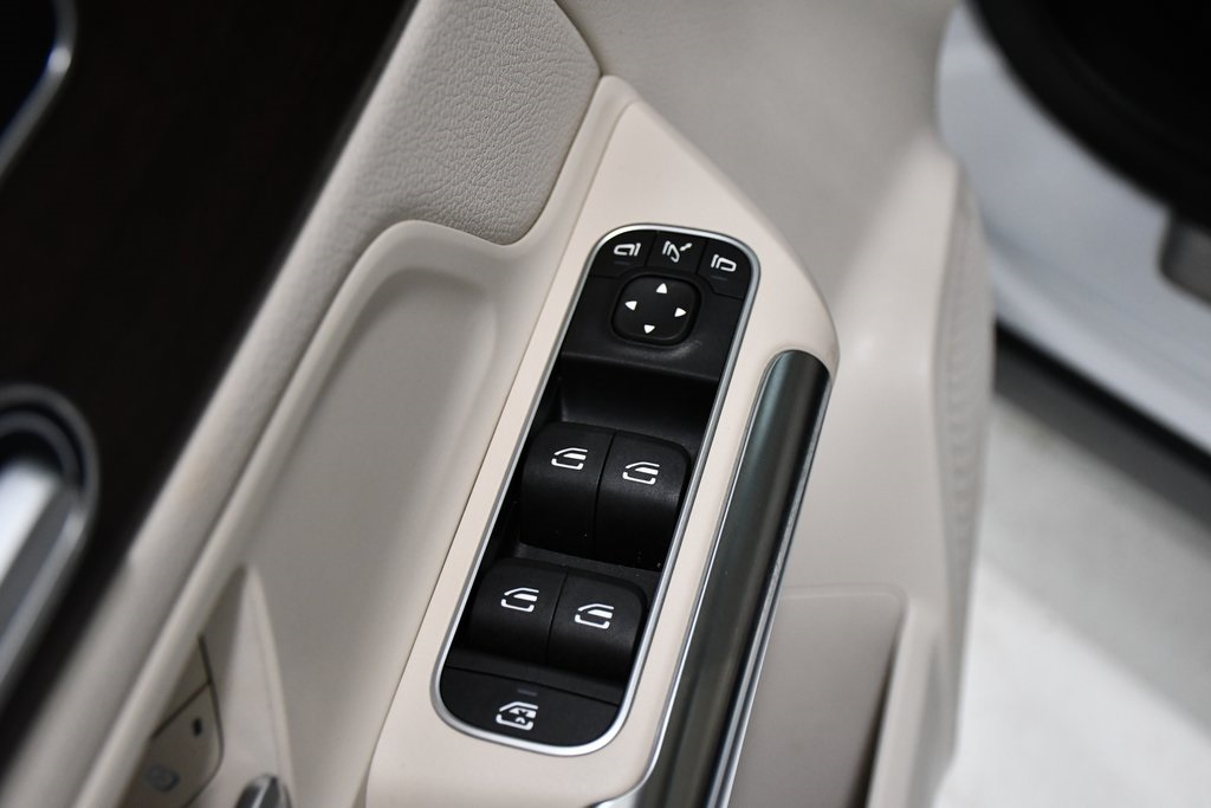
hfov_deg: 38.9
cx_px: 606
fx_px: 1716
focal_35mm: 51
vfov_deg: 26.5
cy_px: 404
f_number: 4.2
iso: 1800
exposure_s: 1/125
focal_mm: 34
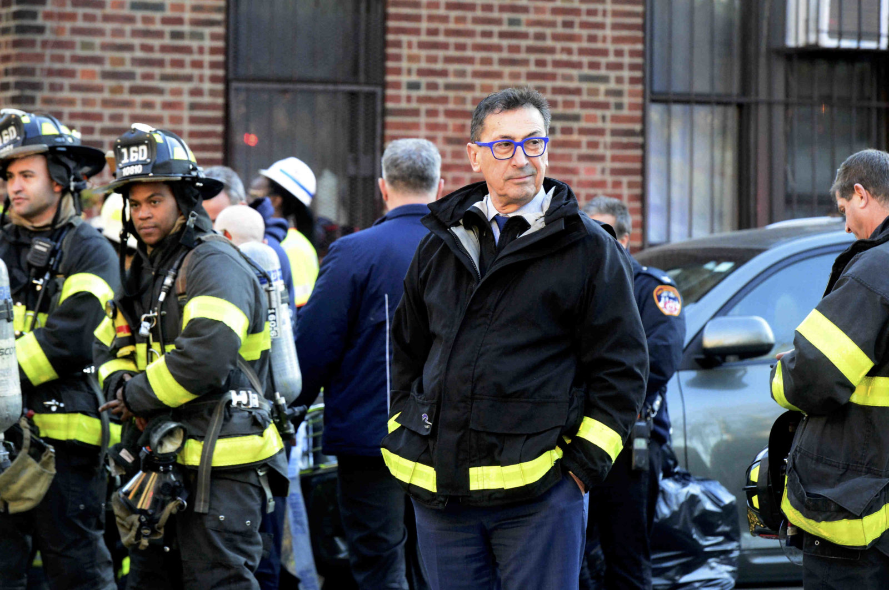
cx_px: 444
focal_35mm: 175
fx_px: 4317
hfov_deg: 11.8
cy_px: 295
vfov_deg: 7.8
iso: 11400
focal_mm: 175
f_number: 7.1
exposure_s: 1/800
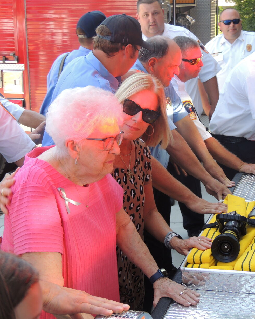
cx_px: 146
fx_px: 623
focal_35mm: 66
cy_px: 158
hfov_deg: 23.1
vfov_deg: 28.7
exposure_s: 1/100
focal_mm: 8.9
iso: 100
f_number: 3.6
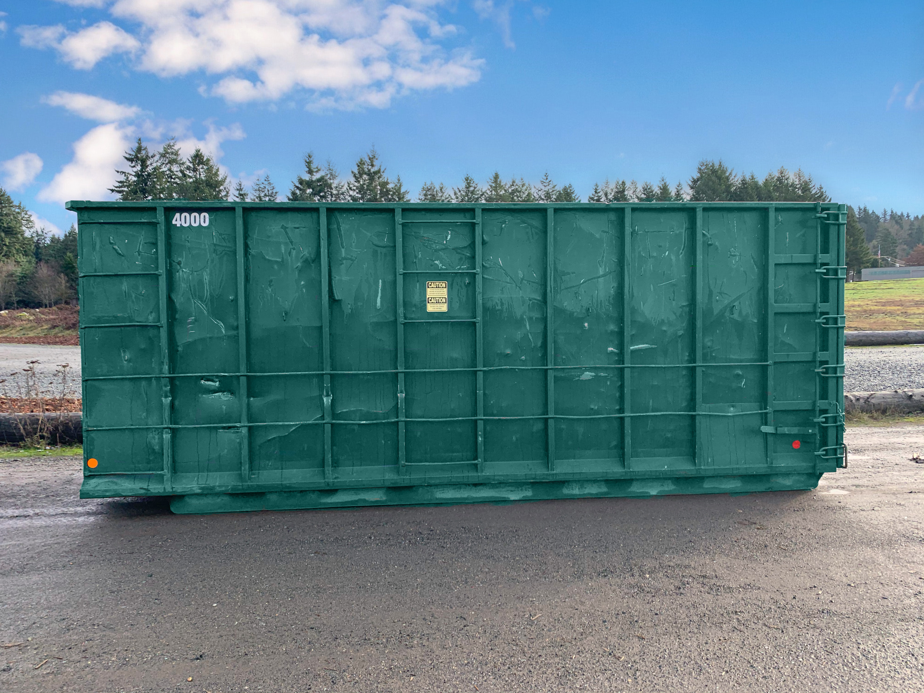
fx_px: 694
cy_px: 346
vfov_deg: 53.1
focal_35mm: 26
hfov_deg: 67.3
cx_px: 462
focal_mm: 4.25
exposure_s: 1/651
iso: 25
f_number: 1.8
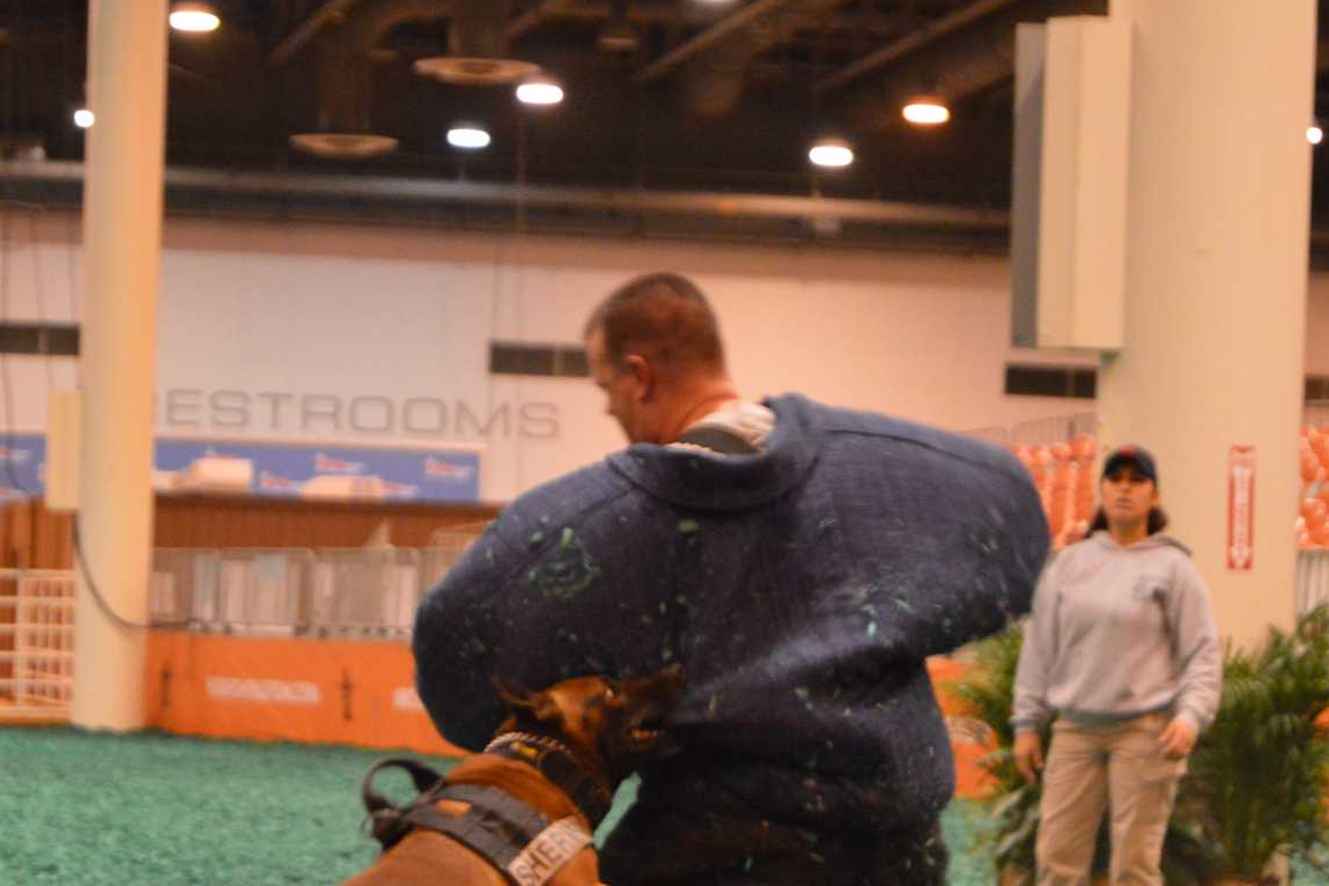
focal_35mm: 147
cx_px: 640
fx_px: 5422
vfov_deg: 9.3
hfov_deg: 14.0
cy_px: 655
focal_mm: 55
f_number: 5.6
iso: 3200
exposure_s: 1/60
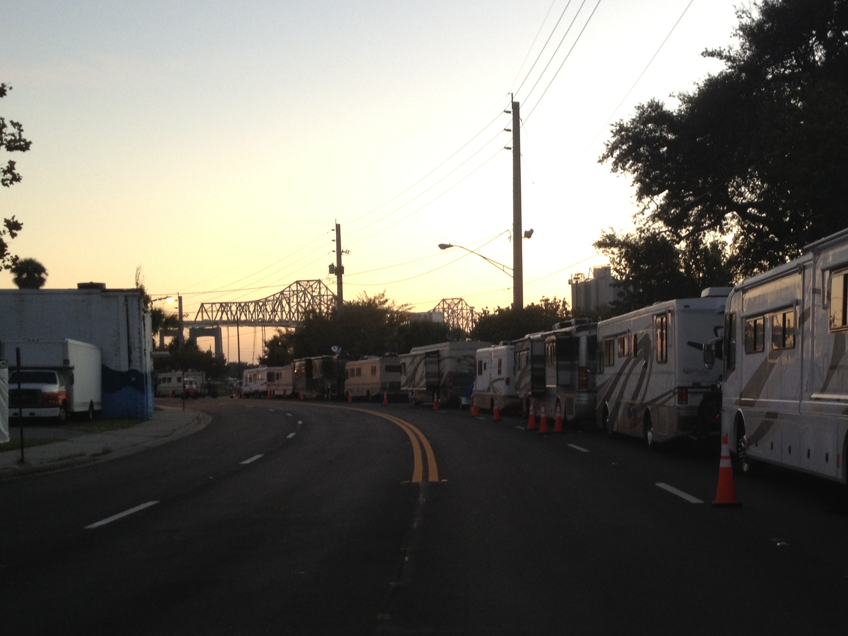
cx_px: 595
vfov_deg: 25.5
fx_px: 1396
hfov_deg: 33.4
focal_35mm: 57
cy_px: 417
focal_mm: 4.28
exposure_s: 1/24
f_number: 2.4
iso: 50
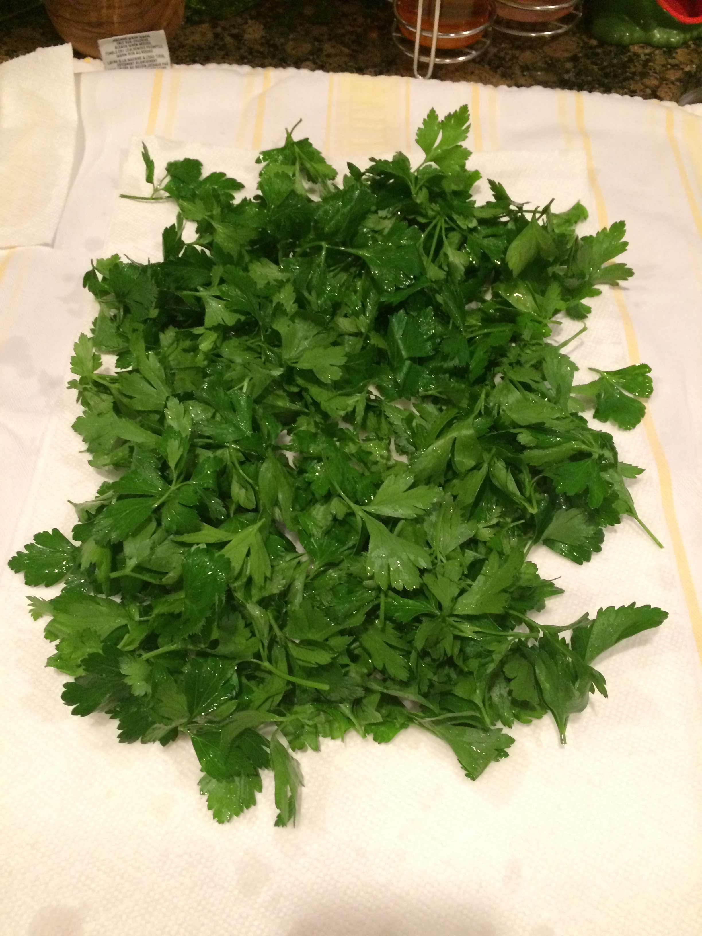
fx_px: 784
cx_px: 351
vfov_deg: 61.7
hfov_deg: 48.2
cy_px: 468
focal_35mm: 29
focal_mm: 4.15
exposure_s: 1/24
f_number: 2.2
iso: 320
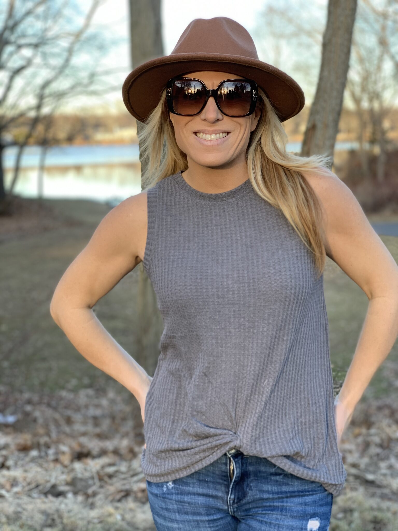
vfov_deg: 36.8
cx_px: 199
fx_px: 797
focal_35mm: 52
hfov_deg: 28.0
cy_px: 266
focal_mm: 6
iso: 50
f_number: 2.4
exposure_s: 1/122
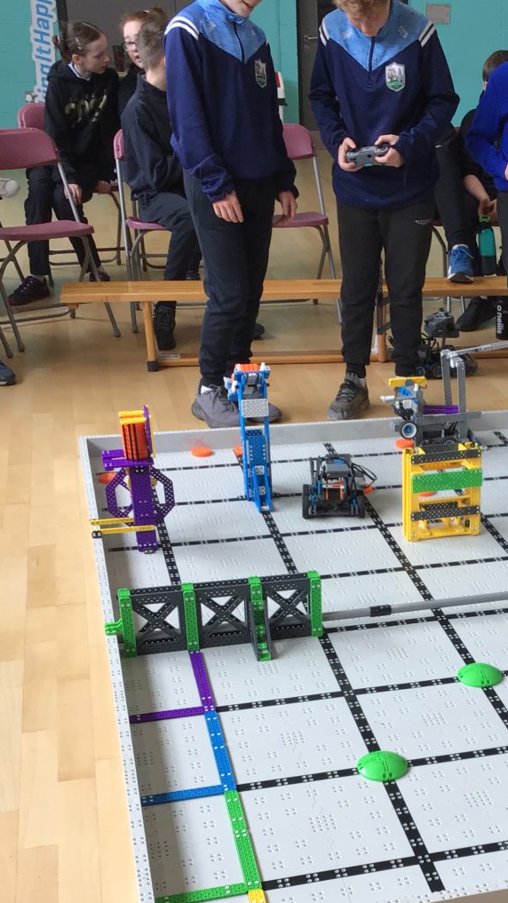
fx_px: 1221
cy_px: 650
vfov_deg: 39.7
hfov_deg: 22.9
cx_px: 452
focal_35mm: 51
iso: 32
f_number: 2.4
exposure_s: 1/50
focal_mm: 3.3
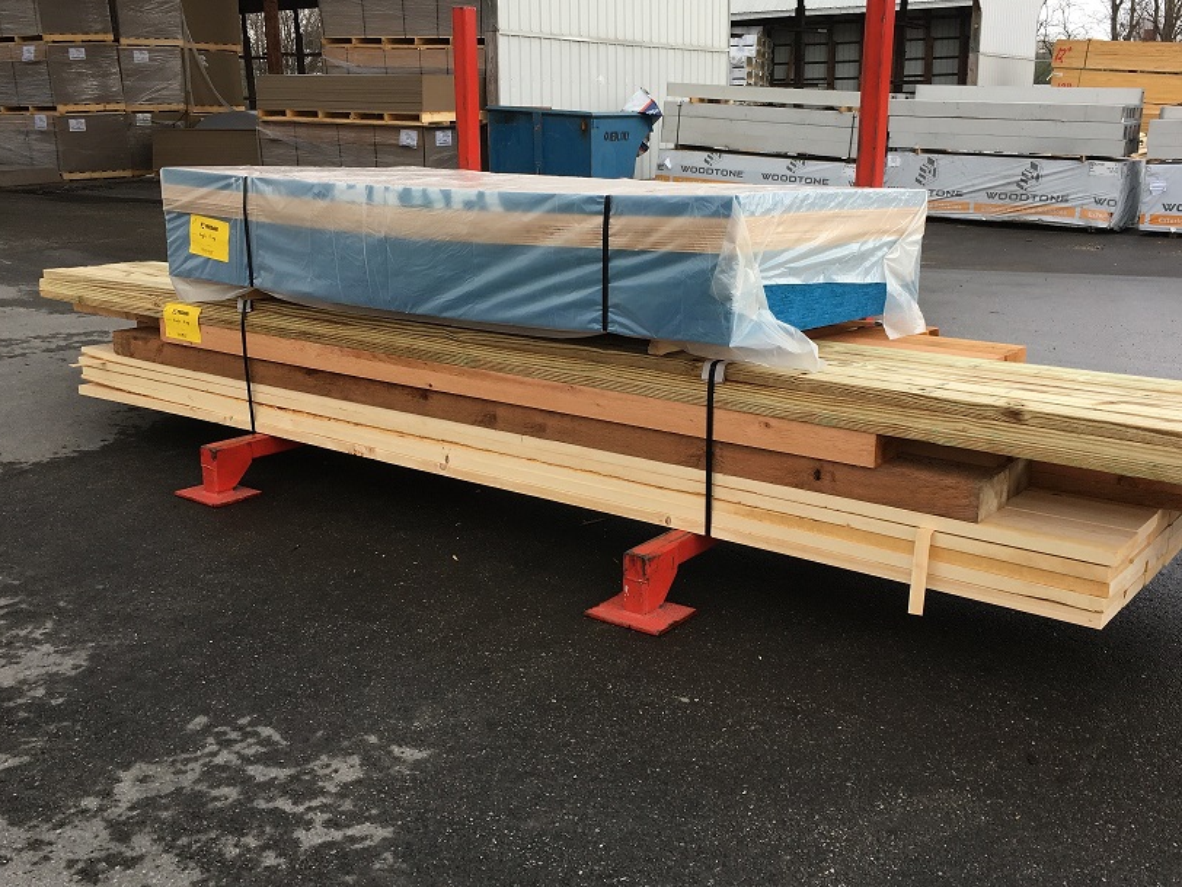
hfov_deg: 51.3
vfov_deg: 39.6
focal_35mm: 36
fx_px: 1229
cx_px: 613
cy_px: 425
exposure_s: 1/60
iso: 25
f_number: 2.2
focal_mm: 4.15
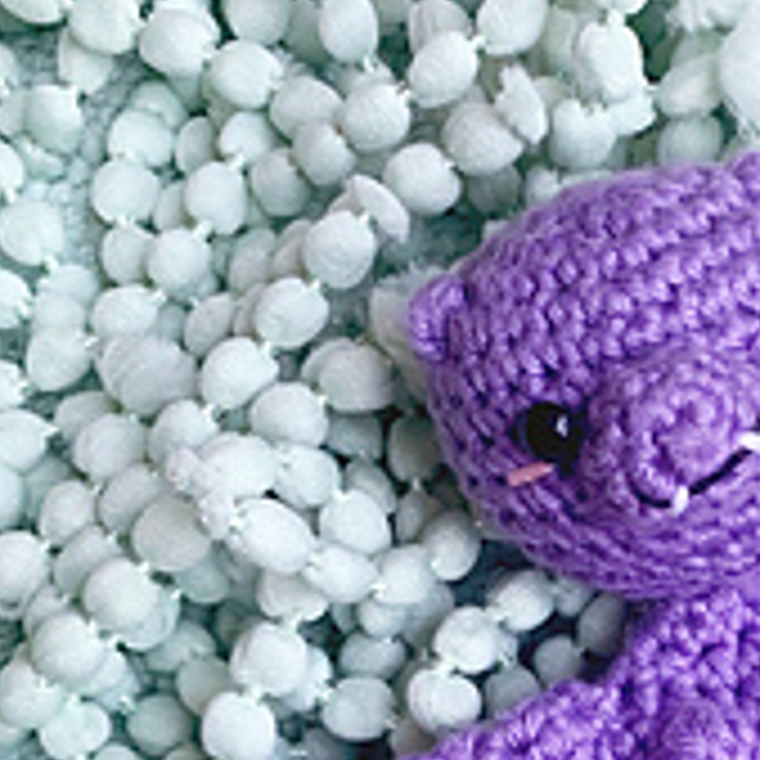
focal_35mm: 68
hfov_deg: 24.1
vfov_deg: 23.5
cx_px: 785
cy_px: 872
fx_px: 1689
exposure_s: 1/91
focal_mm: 4.25
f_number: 1.8
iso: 100
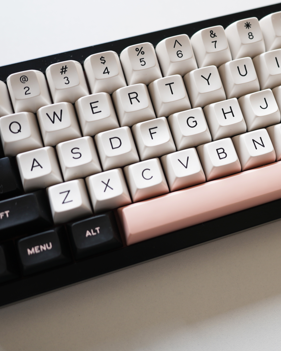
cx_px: 218
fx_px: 582
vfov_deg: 33.5
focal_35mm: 56
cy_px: 156
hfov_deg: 26.7
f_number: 2.8
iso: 200
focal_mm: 30
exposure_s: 1/30
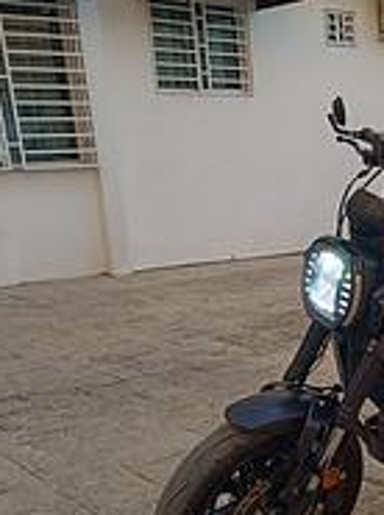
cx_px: 403
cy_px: 348
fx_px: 772
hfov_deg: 26.2
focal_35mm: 52
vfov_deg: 36.5
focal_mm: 5.59
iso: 75
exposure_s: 1/102
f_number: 1.88
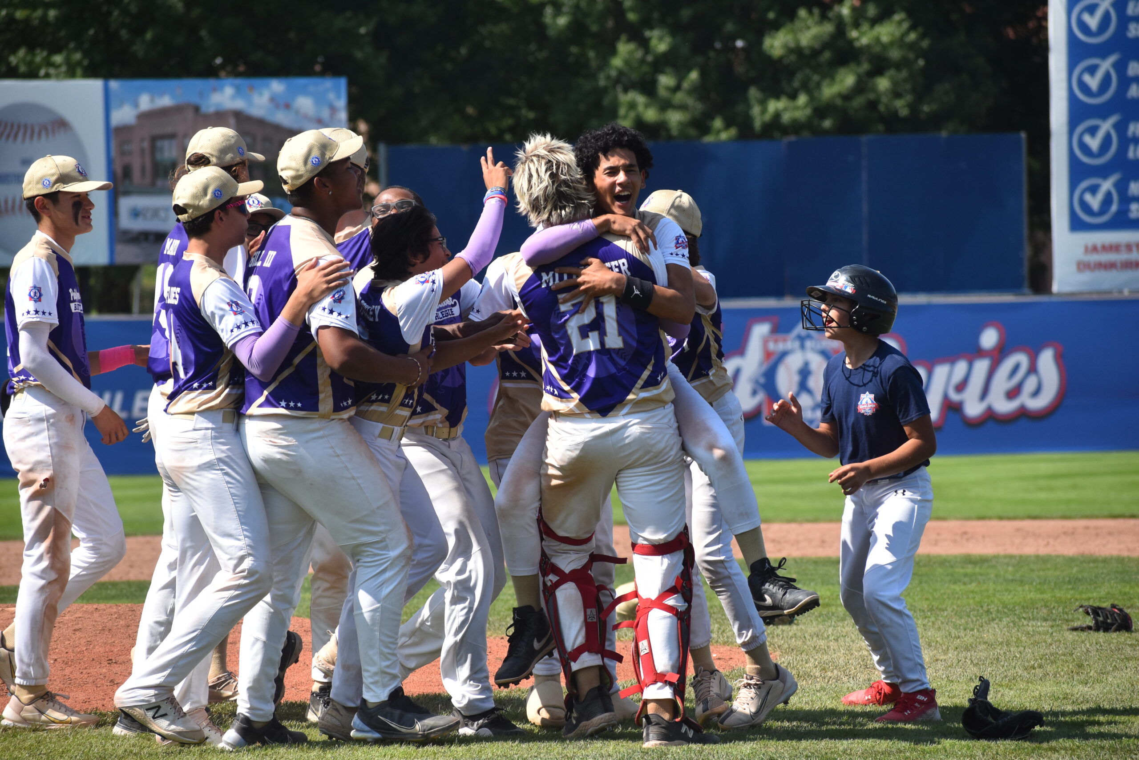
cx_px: 570
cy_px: 380
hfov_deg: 8.6
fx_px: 7595
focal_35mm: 240
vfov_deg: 5.7
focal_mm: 160
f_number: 6.3
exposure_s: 1/1600
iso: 400
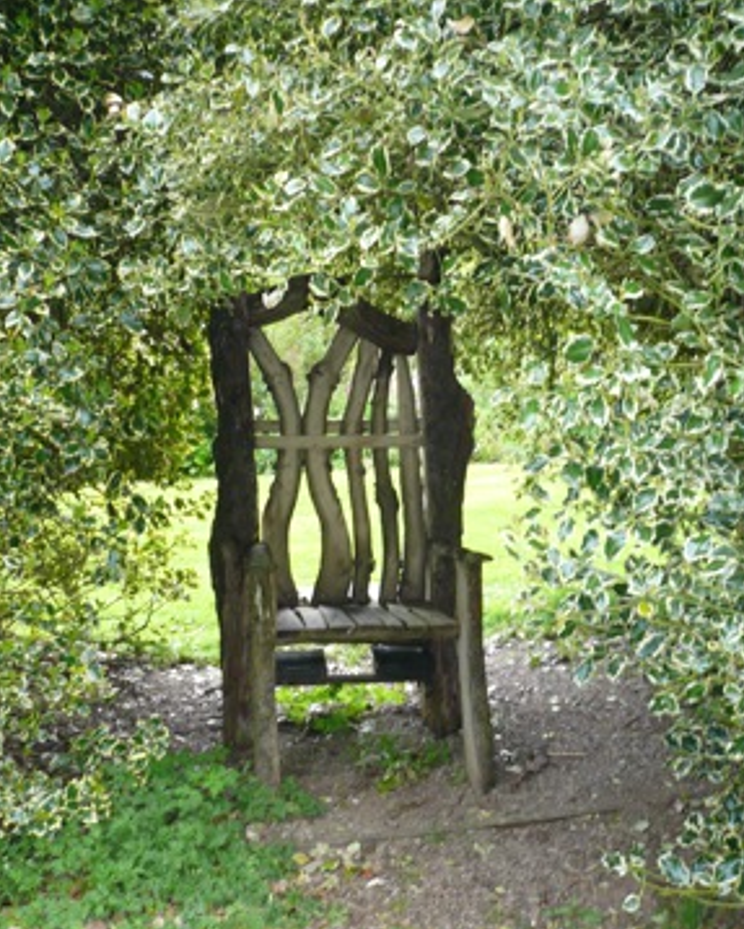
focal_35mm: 37
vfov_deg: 49.0
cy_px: 475
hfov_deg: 40.2
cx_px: 375
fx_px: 1017
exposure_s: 1/30
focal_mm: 5.7
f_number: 3
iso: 200
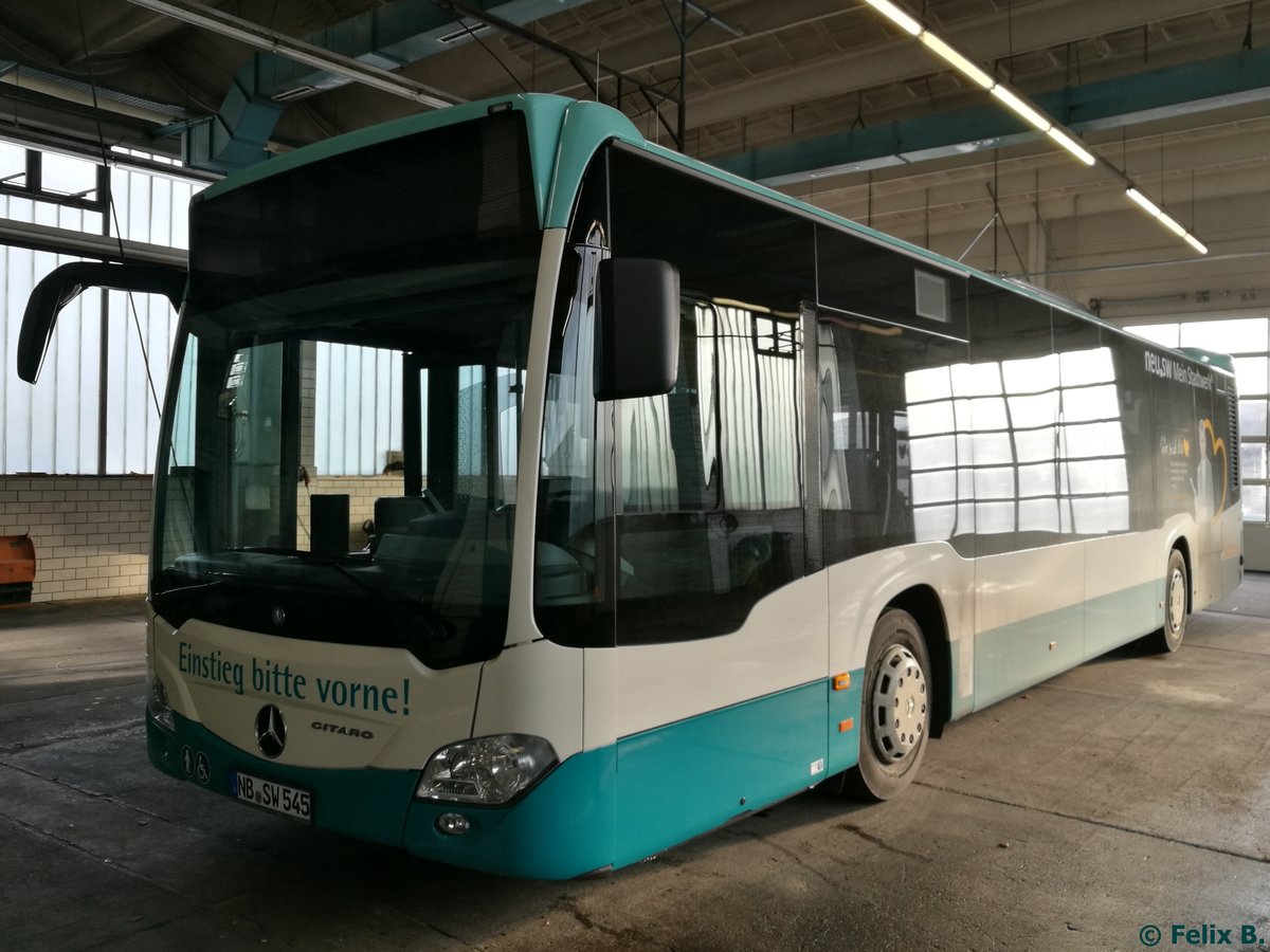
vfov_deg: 51.4
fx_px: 991
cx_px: 635
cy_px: 476
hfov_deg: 65.3
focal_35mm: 27
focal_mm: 4.5
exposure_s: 1/100
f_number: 2.2
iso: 80
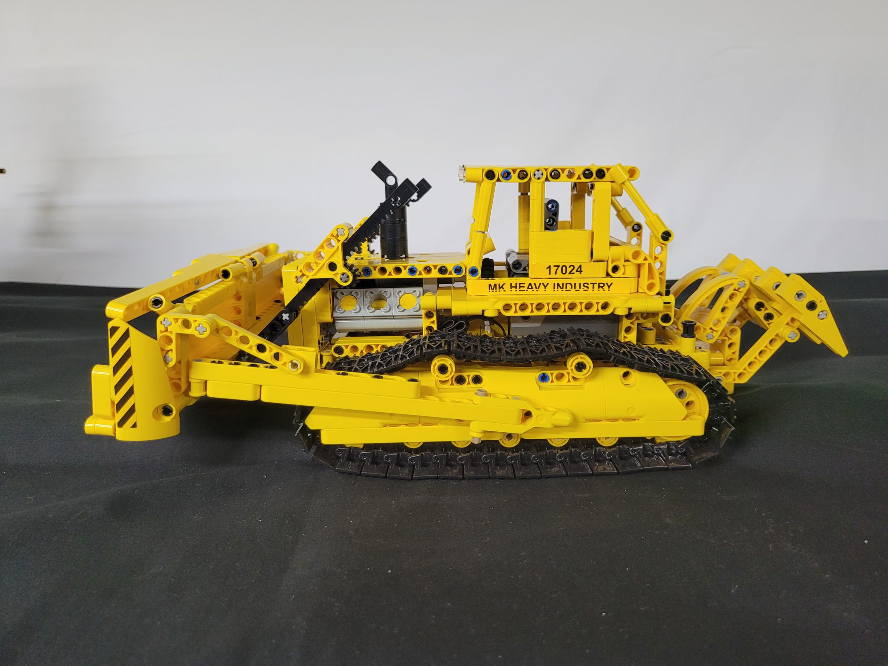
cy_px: 333
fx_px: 667
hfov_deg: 67.3
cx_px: 444
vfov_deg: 53.1
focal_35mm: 26
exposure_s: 1/120
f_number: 1.8
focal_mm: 5
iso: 320
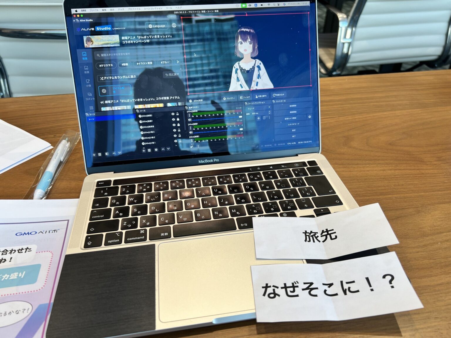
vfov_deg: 53.1
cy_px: 169
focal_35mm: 26
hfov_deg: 67.3
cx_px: 226
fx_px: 339
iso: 40
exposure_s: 1/121
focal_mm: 5.7
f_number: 1.5
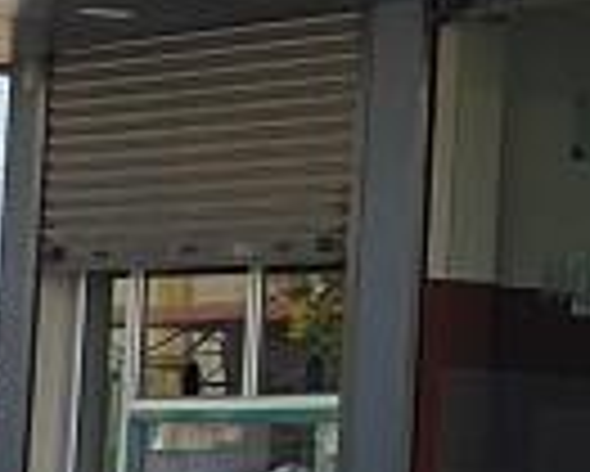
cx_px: 739
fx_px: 2499
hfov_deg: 13.1
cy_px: 108
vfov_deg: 10.8
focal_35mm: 143
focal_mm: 4.6
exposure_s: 1/563
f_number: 1.8
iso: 20
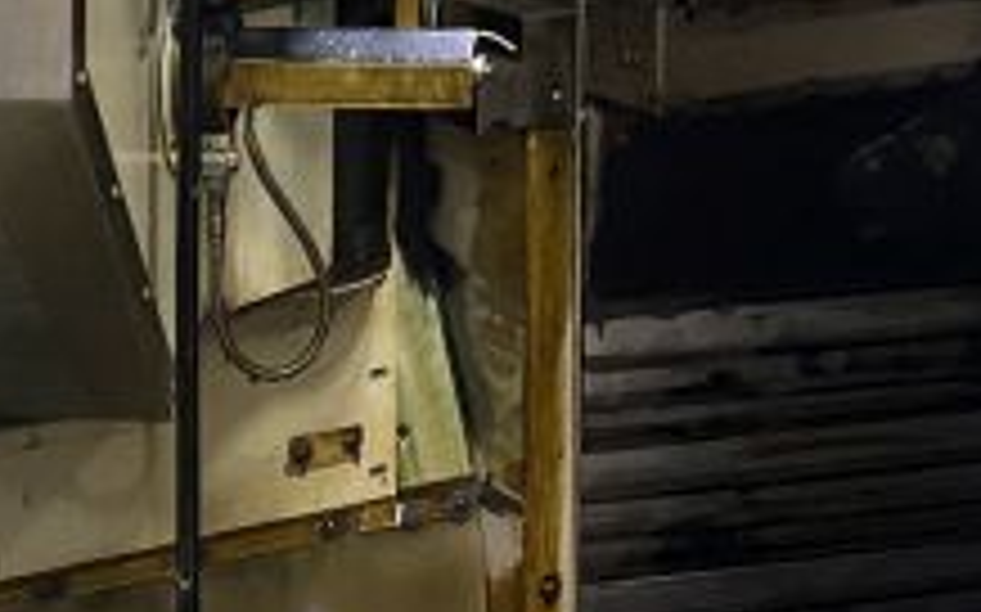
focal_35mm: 101
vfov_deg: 12.1
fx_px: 2699
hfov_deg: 20.4
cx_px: 742
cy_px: -423
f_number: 1.8
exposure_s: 1/50
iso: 400
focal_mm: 4.25
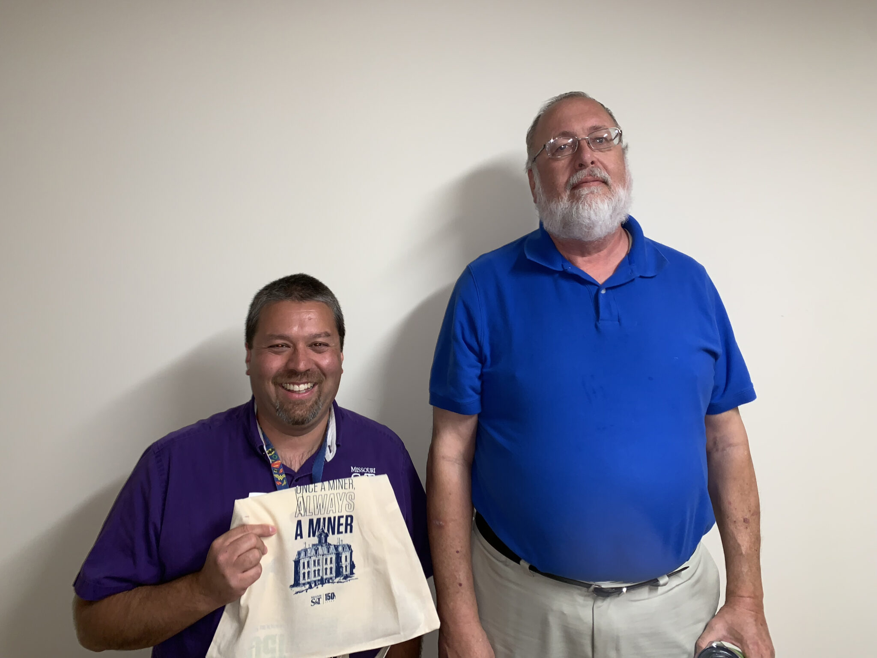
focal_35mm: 26
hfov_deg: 67.3
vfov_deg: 53.1
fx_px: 659
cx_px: 438
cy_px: 329
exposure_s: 1/19
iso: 40
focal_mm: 4.25
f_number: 1.8
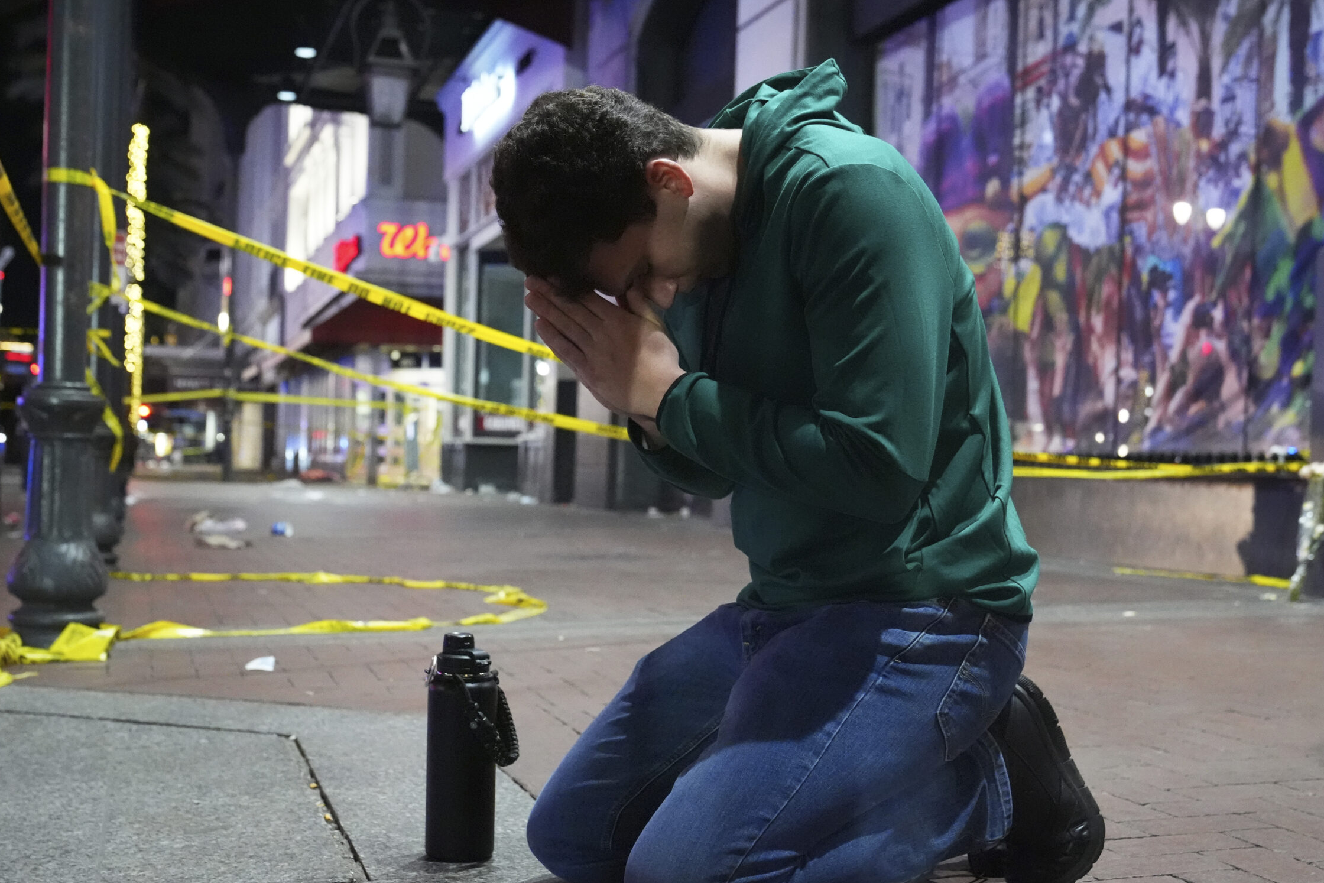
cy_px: 480
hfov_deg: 41.1
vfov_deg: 28.1
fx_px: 1765
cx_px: 686
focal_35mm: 48
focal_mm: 42
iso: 12800
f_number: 4.5
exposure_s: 1/200
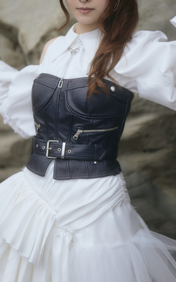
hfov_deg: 15.9
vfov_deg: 25.1
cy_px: 101
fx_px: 630
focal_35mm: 82
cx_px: 107
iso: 100
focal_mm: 50
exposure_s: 1/2000
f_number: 1.4
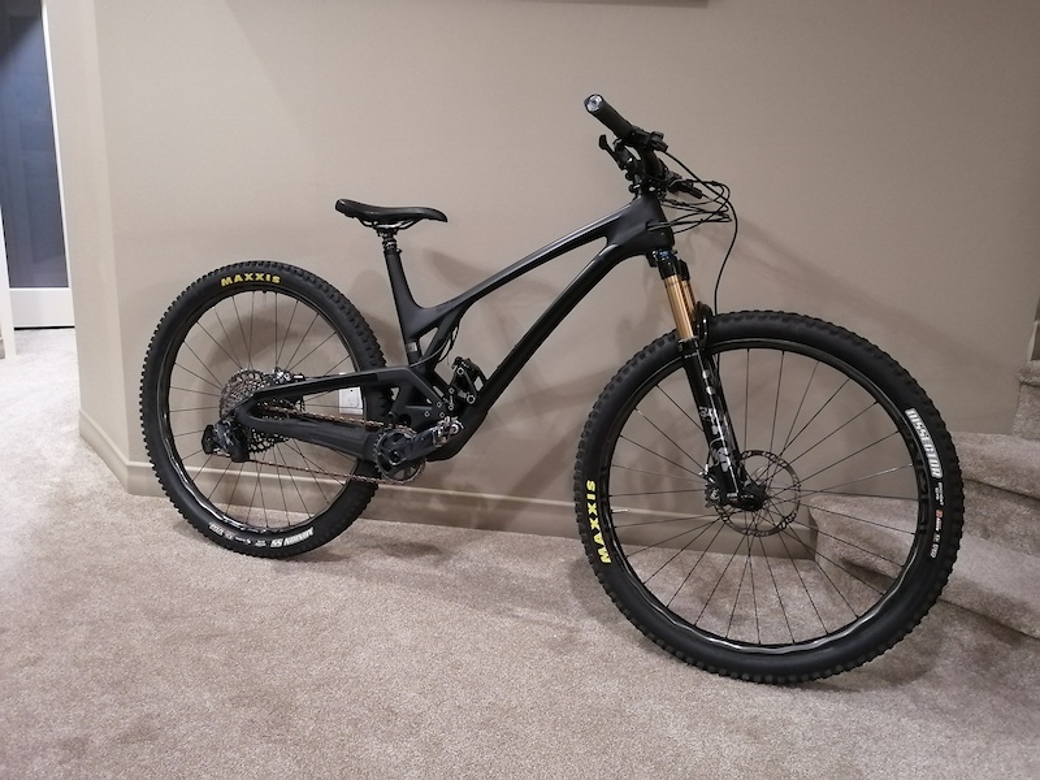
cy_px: 390
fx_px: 811
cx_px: 520
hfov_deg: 65.3
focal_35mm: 27
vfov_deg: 51.4
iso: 500
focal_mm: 3.62
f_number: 1.8
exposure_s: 1/20
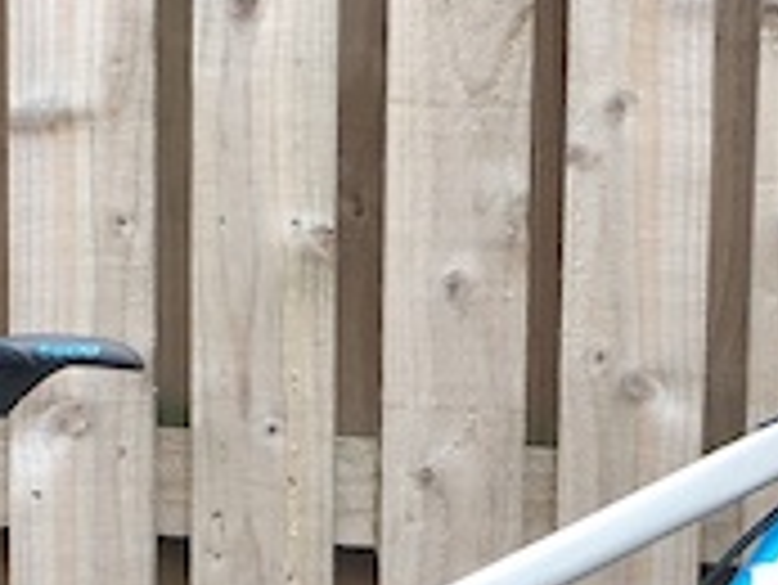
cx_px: 481
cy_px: 806
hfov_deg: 14.7
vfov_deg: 10.8
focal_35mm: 134
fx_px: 3014
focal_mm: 4.15
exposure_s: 1/104
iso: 25
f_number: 2.2
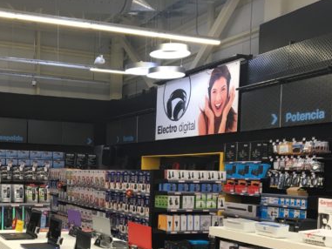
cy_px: 203
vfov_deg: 27.0
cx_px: 92
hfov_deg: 35.5
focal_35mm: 53
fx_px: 508
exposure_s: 1/30
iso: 32
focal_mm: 4.15
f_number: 2.2
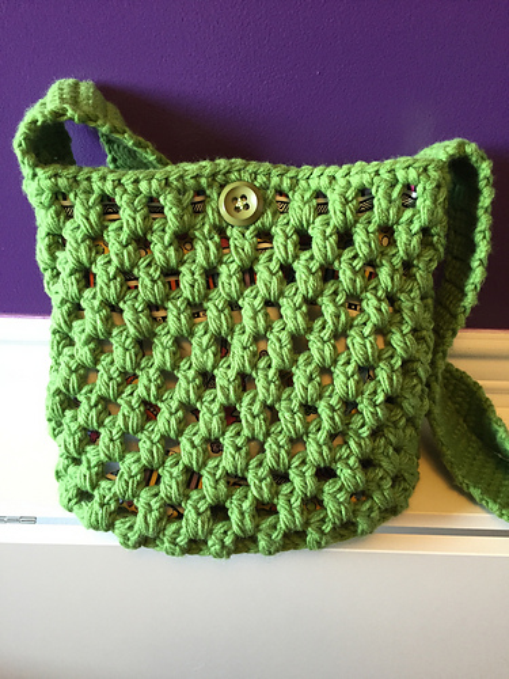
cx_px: 254
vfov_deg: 61.7
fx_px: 569
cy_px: 340
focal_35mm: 29
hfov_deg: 48.2
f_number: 2.2
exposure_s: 1/30
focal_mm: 4.15
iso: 125
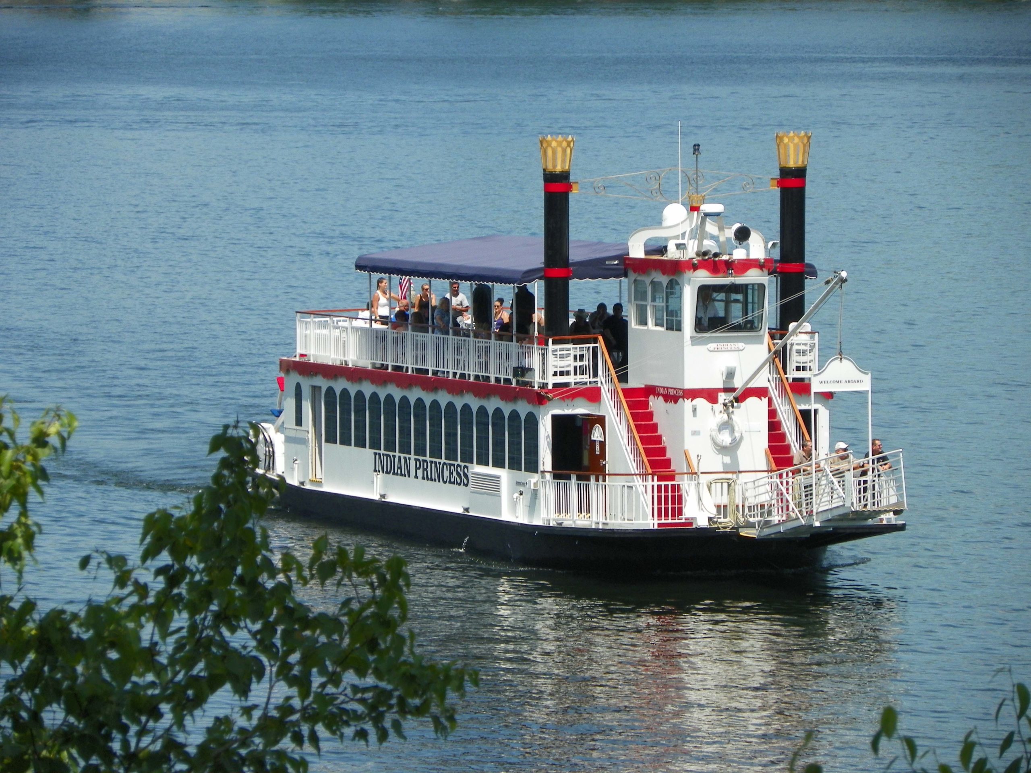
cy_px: 386
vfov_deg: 5.1
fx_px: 8667
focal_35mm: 291
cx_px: 516
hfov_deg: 6.8
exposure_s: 1/500
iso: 64
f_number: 5
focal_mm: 51.8
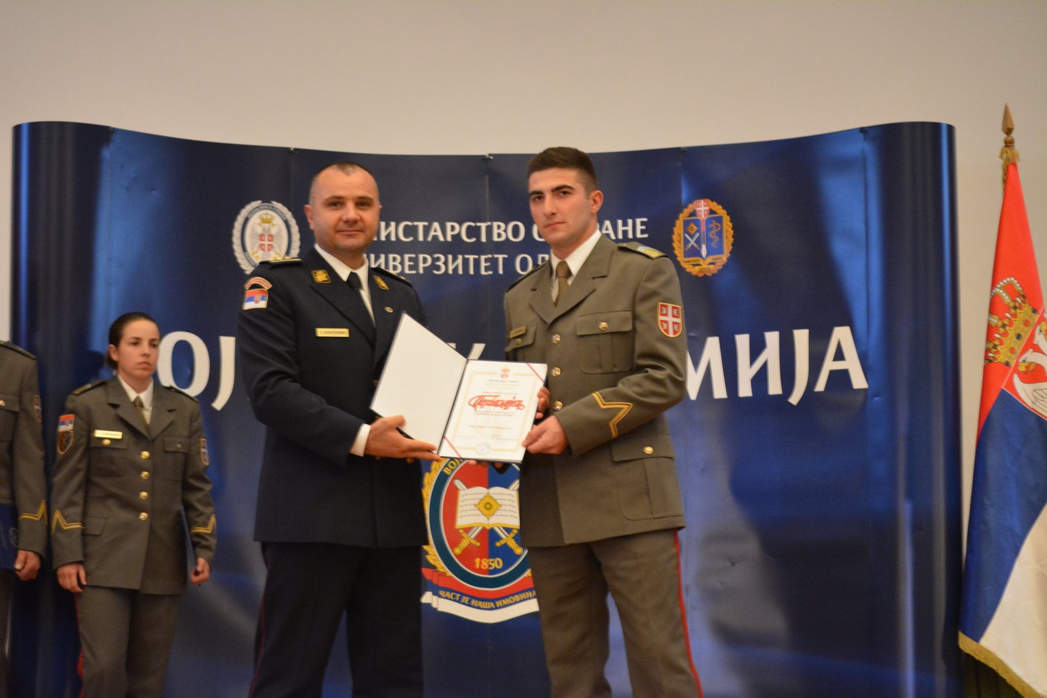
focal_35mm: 82
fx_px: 2399
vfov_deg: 16.6
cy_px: 349
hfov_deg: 24.6
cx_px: 524
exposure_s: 1/15
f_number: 4
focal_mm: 55
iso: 3200
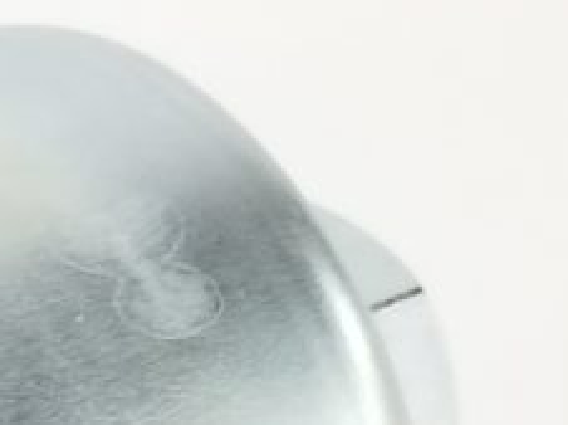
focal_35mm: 118
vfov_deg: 11.6
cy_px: 782
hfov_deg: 14.9
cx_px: -402
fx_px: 1934
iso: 50
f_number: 1.7
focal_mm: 4.25
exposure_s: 1/133
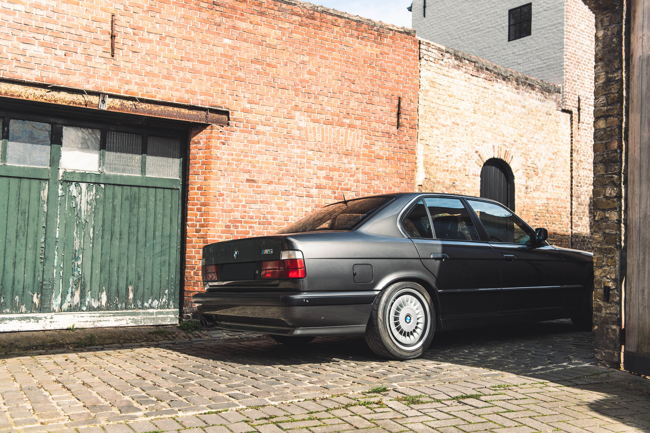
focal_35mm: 35
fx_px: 632
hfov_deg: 54.4
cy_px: 216
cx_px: 325
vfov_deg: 37.9
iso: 250
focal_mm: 35
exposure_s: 1/250
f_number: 4.5
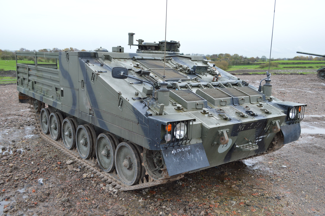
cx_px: 162
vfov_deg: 39.9
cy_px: 108
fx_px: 298
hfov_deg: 57.3
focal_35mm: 33
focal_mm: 22
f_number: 5.6
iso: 320
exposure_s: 1/125
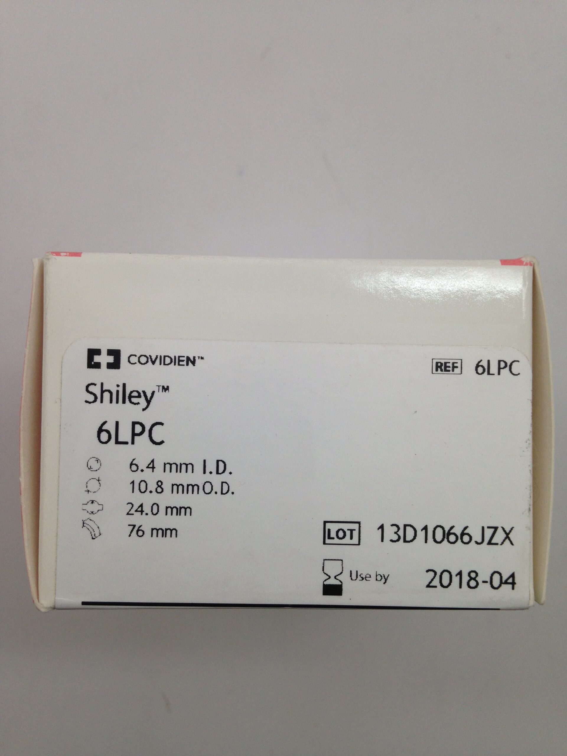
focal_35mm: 33
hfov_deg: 42.9
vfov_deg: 55.4
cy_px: 378
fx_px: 721
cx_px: 284
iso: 64
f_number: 2.4
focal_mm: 4.12
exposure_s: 1/120
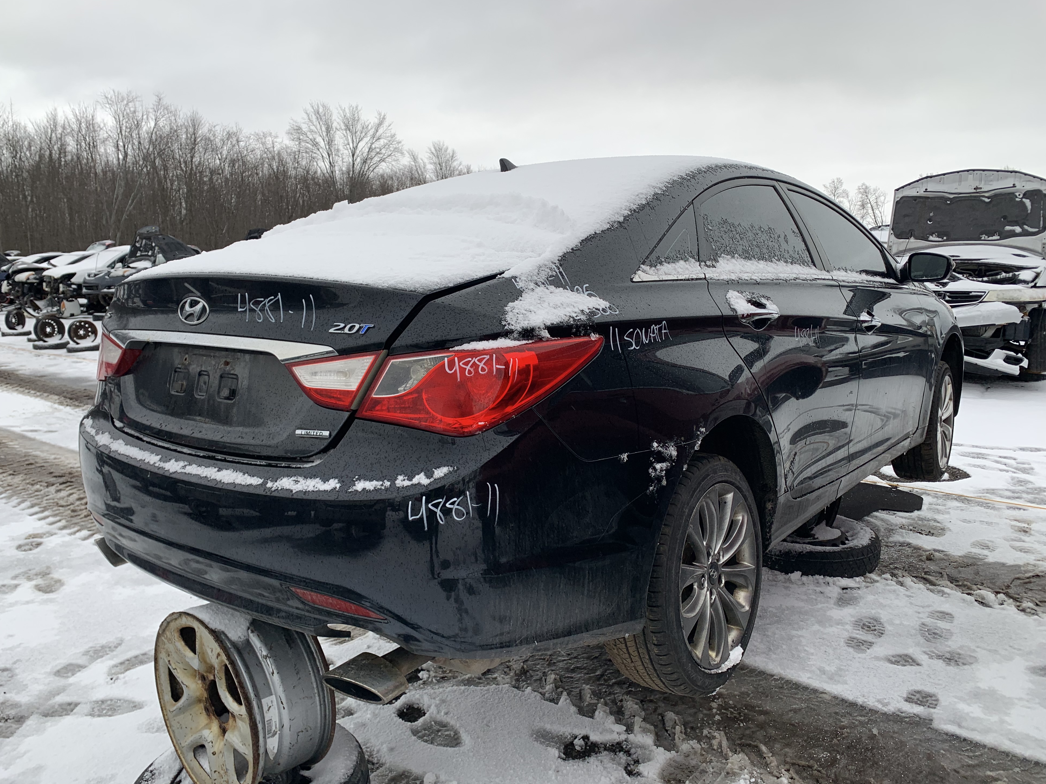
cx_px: 507
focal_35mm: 27
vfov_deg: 51.3
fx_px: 816
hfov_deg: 65.3
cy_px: 400
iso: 25
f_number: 1.8
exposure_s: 1/285
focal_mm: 4.25
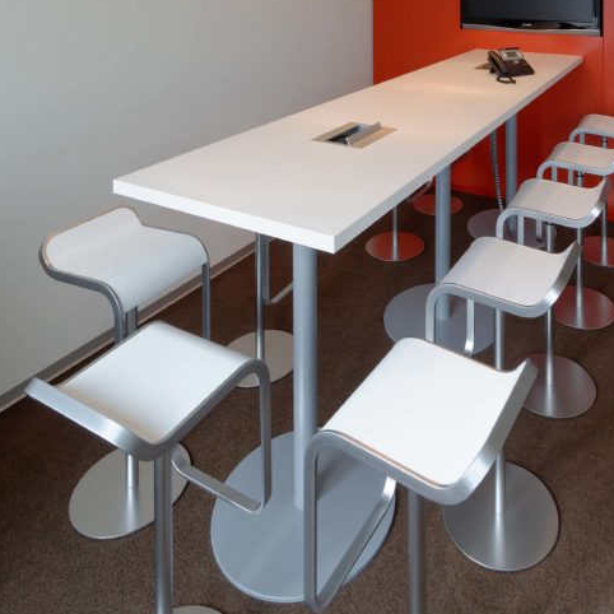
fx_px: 542
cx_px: 408
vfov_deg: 46.8
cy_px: -29
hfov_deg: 57.8
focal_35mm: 27
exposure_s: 1/10
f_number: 11
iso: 200
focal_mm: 10
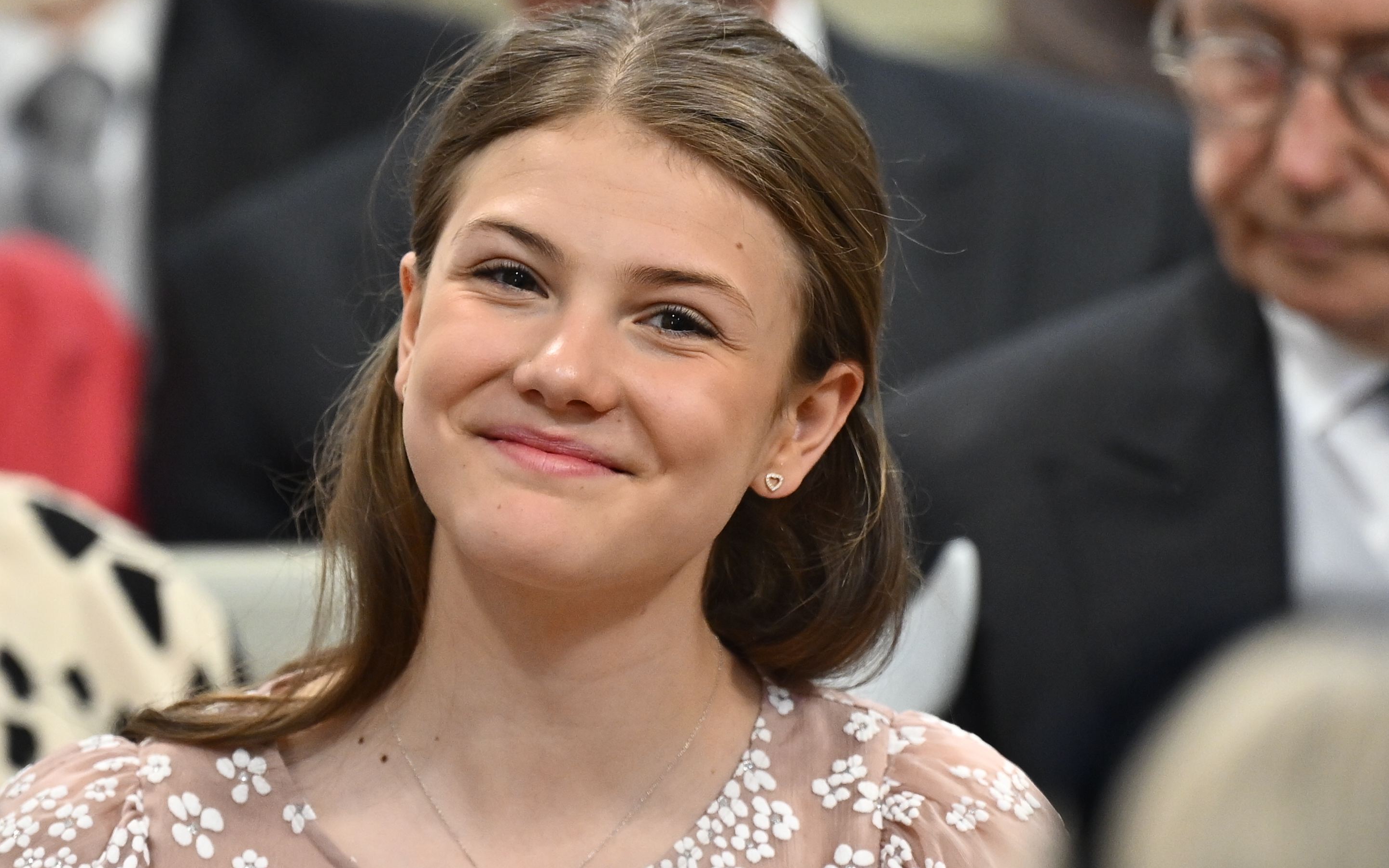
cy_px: 412
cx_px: 694
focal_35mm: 204
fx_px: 7723
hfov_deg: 10.3
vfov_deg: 6.4
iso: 900
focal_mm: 200
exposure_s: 1/250
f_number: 2.8
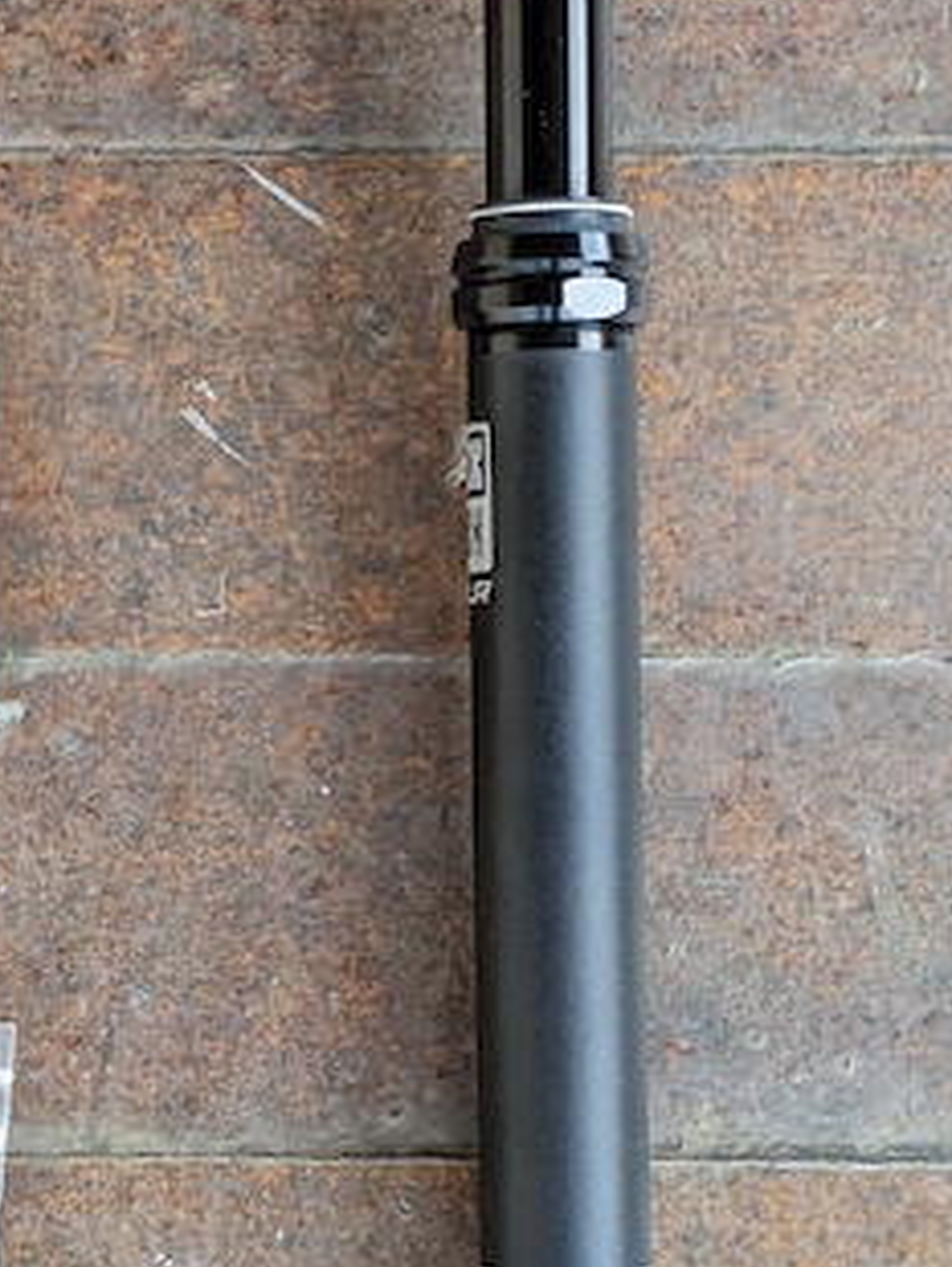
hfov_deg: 11.9
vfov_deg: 15.9
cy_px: 756
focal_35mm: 124
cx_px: 196
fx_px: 4541
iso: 332
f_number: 1.85
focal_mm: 6.81
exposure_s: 1/90
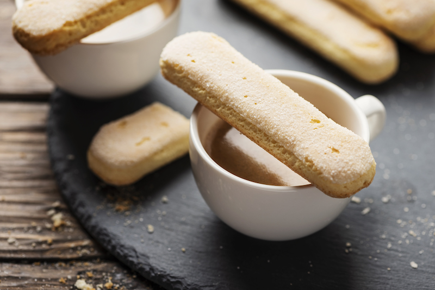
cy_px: 145
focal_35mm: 105
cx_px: 218
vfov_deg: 13.1
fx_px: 1269
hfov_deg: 19.4
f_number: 6.3
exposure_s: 1/160
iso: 100
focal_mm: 105
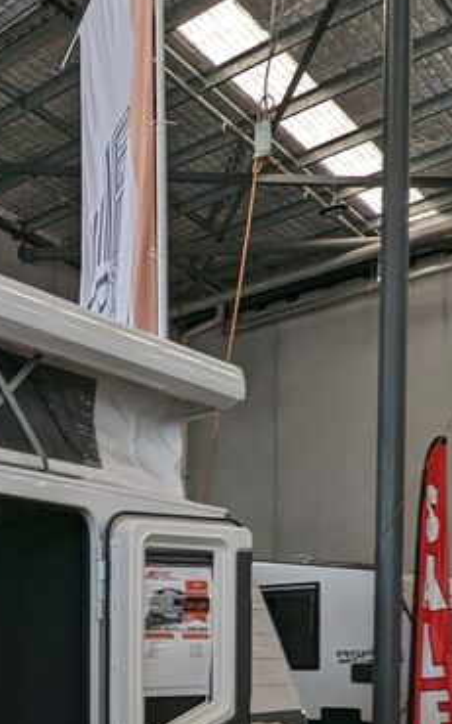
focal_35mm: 41
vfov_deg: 43.0
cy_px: 685
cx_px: -237
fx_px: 809
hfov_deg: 24.1
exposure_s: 1/255
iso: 39
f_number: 2.2
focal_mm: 1.95
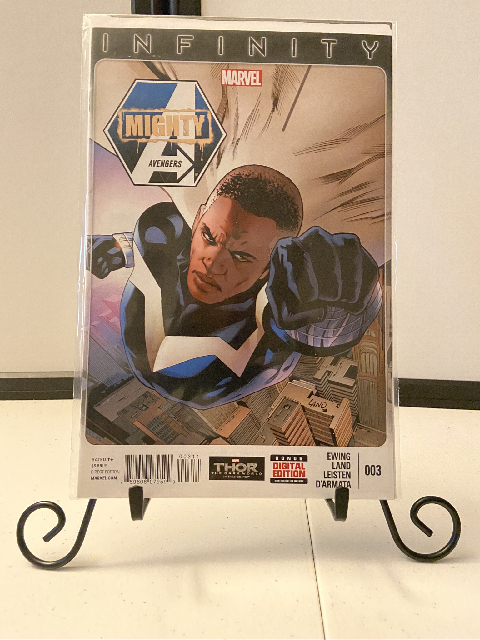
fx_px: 481
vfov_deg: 67.3
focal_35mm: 26
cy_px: 320
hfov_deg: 53.1
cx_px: 240
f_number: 1.8
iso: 800
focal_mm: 4.25
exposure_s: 1/30
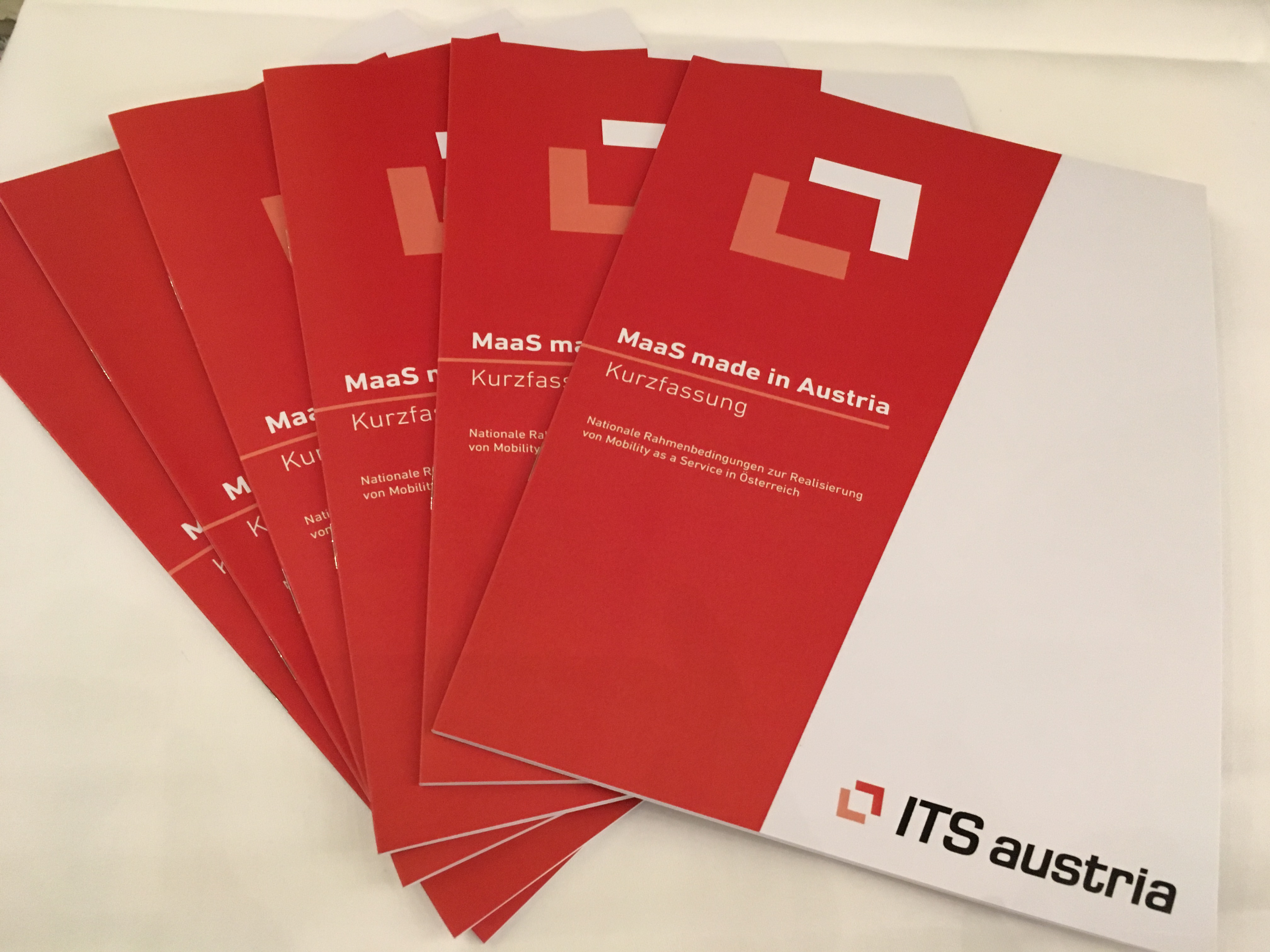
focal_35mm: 29
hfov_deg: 61.7
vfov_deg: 48.2
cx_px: 635
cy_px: 476
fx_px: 1064
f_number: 2.2
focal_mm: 4.15
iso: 200
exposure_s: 1/20
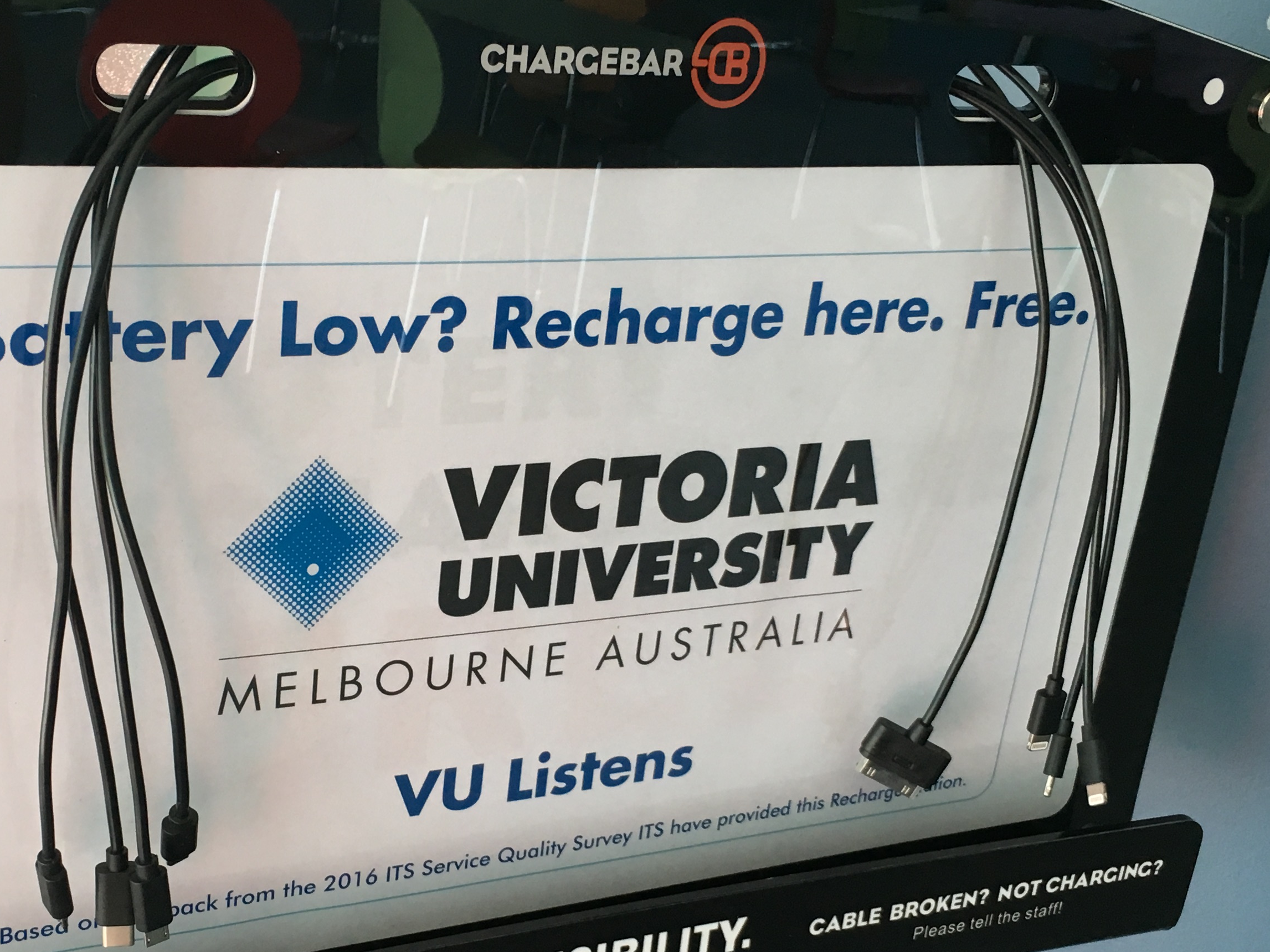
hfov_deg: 37.3
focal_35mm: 51
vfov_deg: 28.5
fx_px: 1871
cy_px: 597
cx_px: 498
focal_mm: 4.15
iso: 50
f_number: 2.2
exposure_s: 1/33
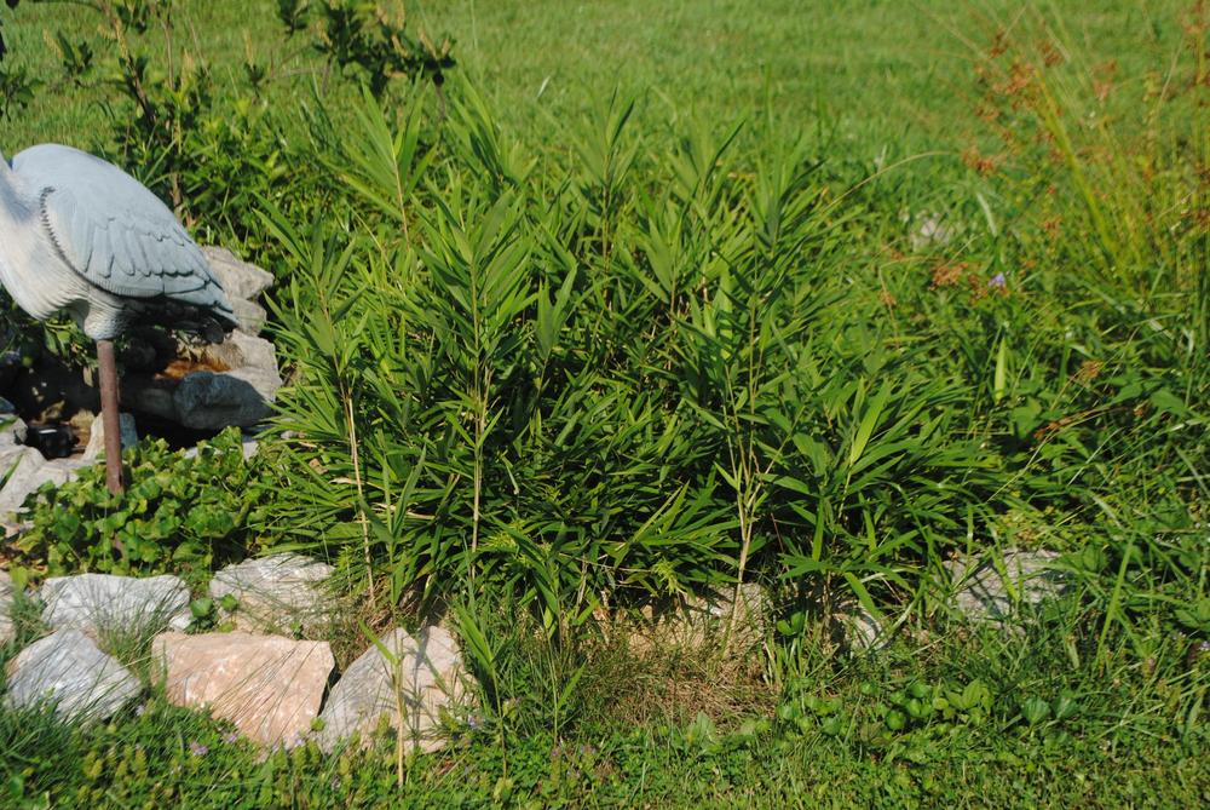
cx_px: 605
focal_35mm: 63
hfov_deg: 31.9
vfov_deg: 21.6
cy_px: 405
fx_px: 2120
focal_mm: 42
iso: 100
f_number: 8
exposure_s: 1/250
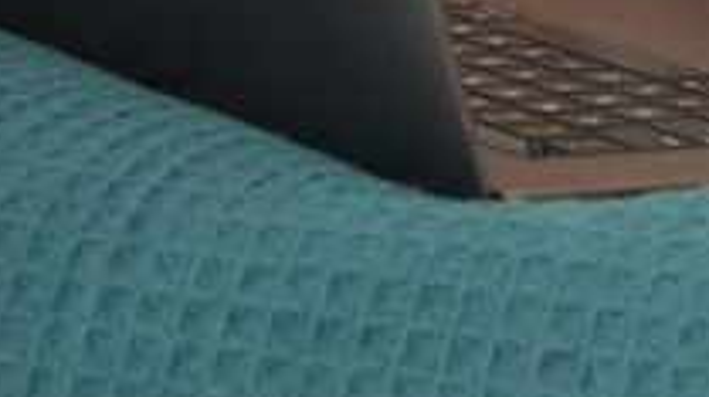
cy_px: -568
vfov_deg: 4.4
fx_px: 5062
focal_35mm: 270
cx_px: 1330
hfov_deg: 7.7
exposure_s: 1/30
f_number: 5
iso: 2500
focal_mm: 35
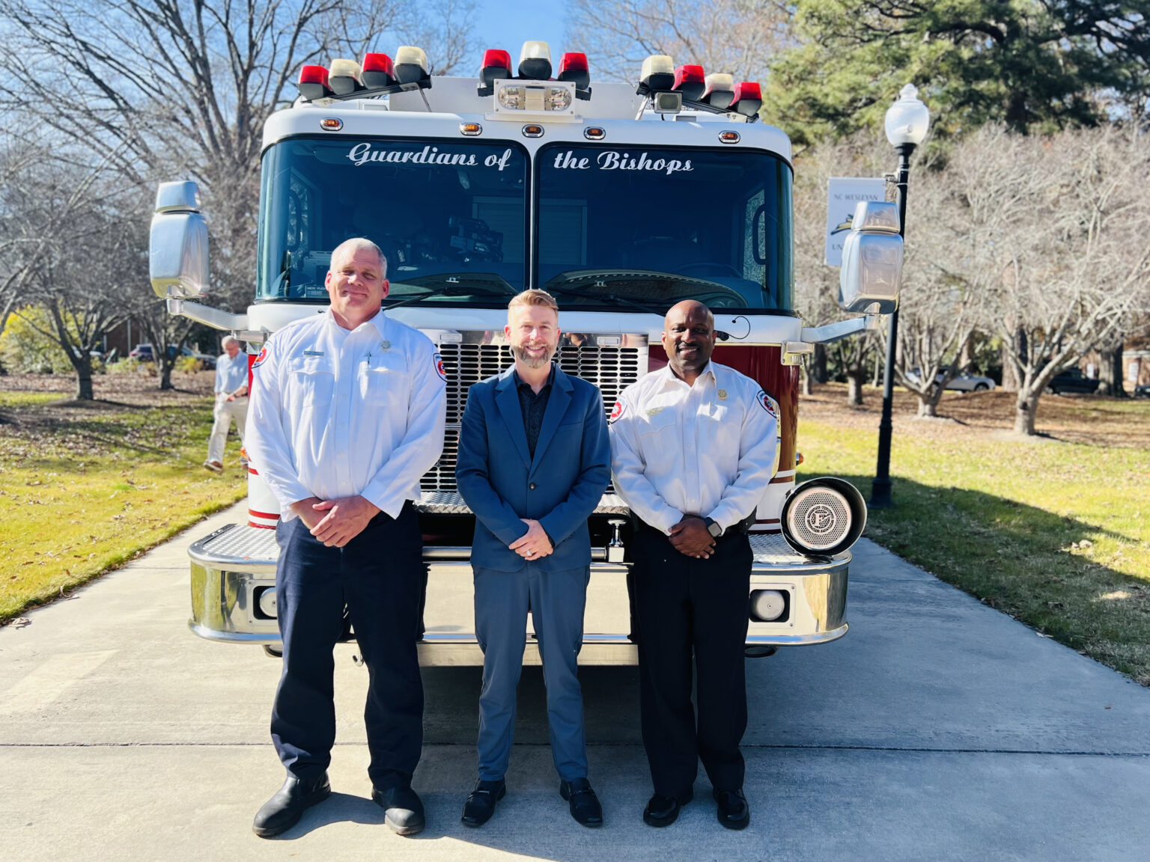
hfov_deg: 67.3
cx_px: 575
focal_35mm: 26
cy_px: 431
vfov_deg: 53.1
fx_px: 864
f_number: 1.5
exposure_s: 1/1934
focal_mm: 5.7
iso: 50
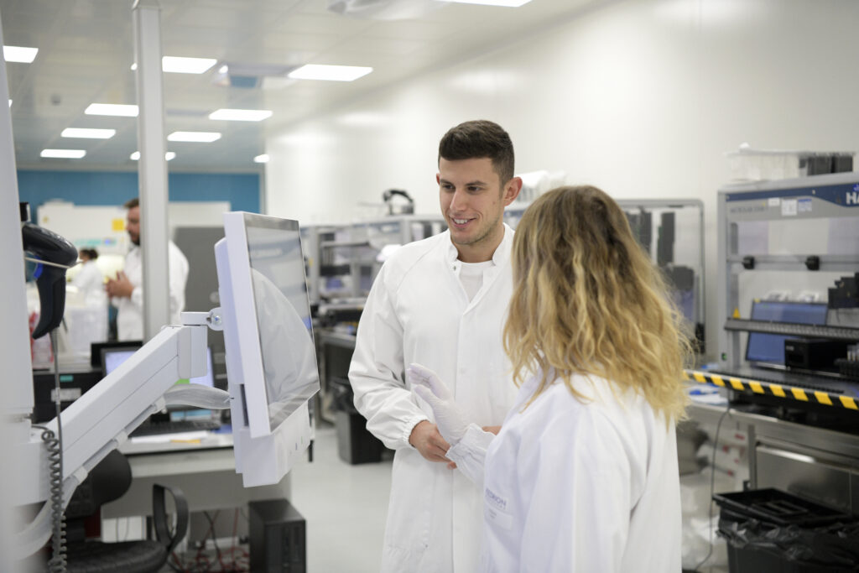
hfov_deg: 39.6
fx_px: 1193
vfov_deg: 27.0
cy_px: 286
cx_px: 430
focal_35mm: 50
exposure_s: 1/200
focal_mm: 50
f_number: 4
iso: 1000
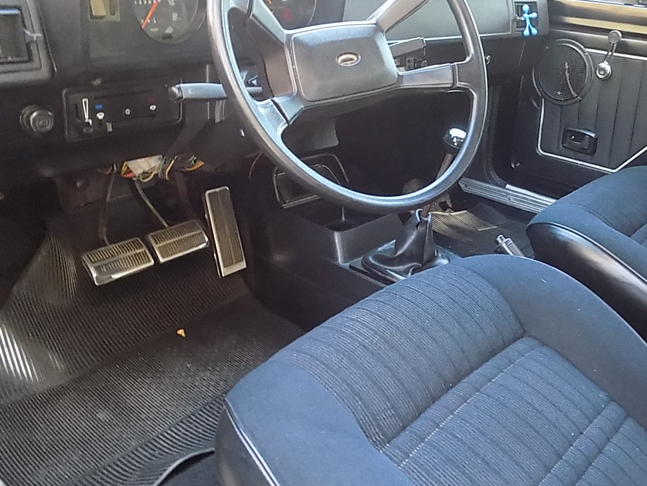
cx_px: 428
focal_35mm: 34
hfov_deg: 53.0
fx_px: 636
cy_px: 181
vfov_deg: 41.5
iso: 400
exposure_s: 1/20
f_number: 3.1
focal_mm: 4
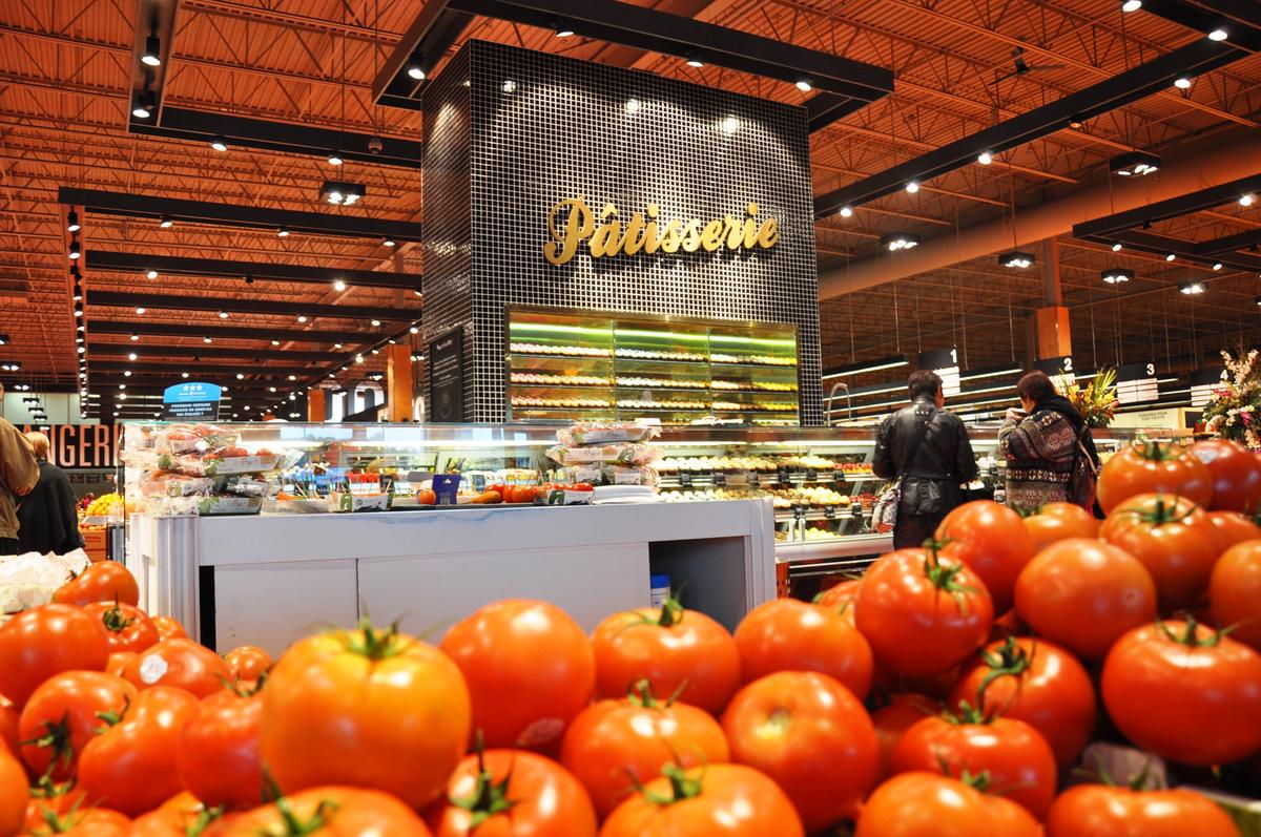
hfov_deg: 67.4
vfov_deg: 47.8
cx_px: 630
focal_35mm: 27
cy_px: 418
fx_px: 945
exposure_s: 1/30
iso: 320
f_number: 5.6
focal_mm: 18
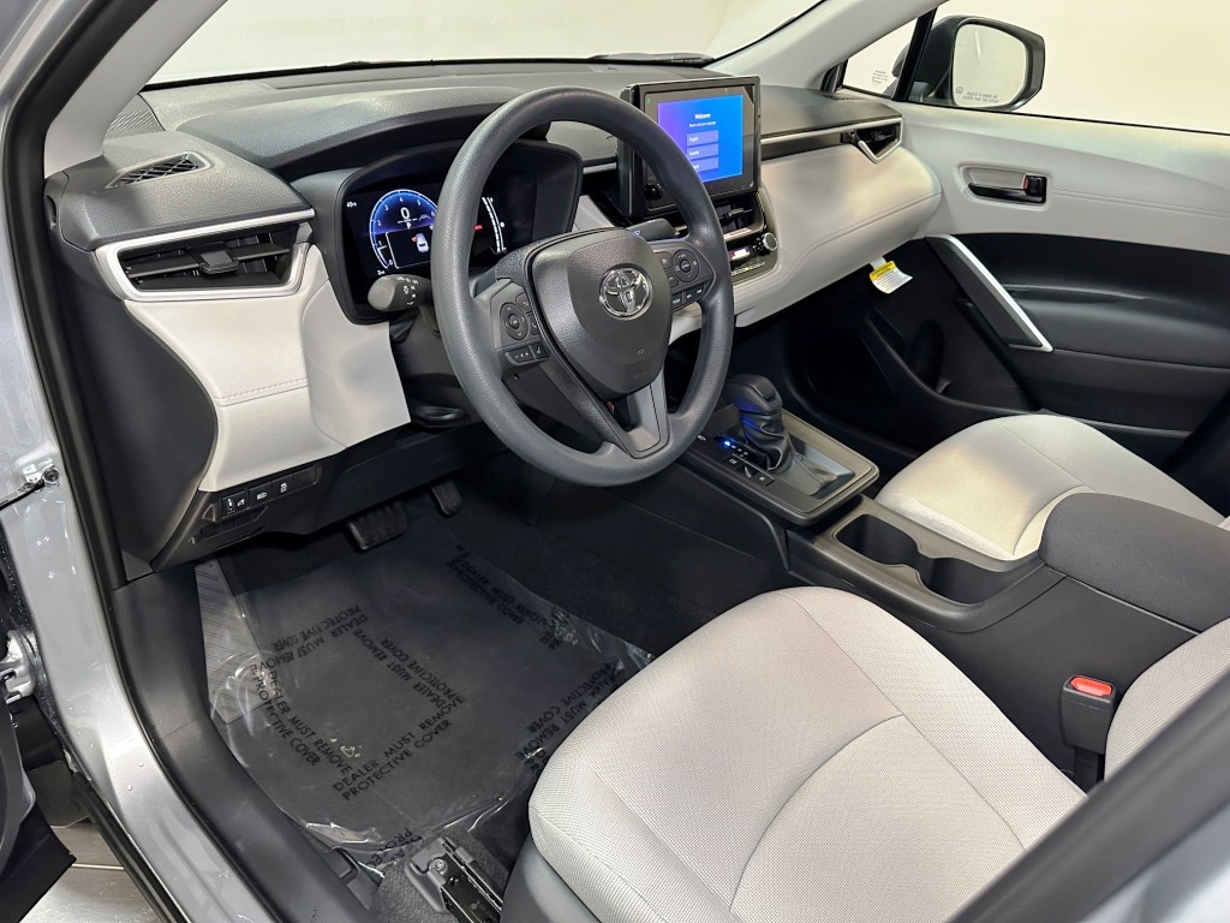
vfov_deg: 56.8
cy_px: 462
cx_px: 615
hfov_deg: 71.6
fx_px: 853
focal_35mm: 24
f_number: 1.78
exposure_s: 1/40
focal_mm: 6.86
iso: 640
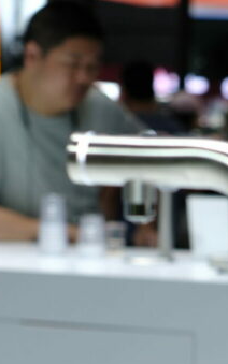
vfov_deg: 12.7
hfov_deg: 7.8
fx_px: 1620
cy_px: 340
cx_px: 398
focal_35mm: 163
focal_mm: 35
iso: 200
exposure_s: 1/125
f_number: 2.8
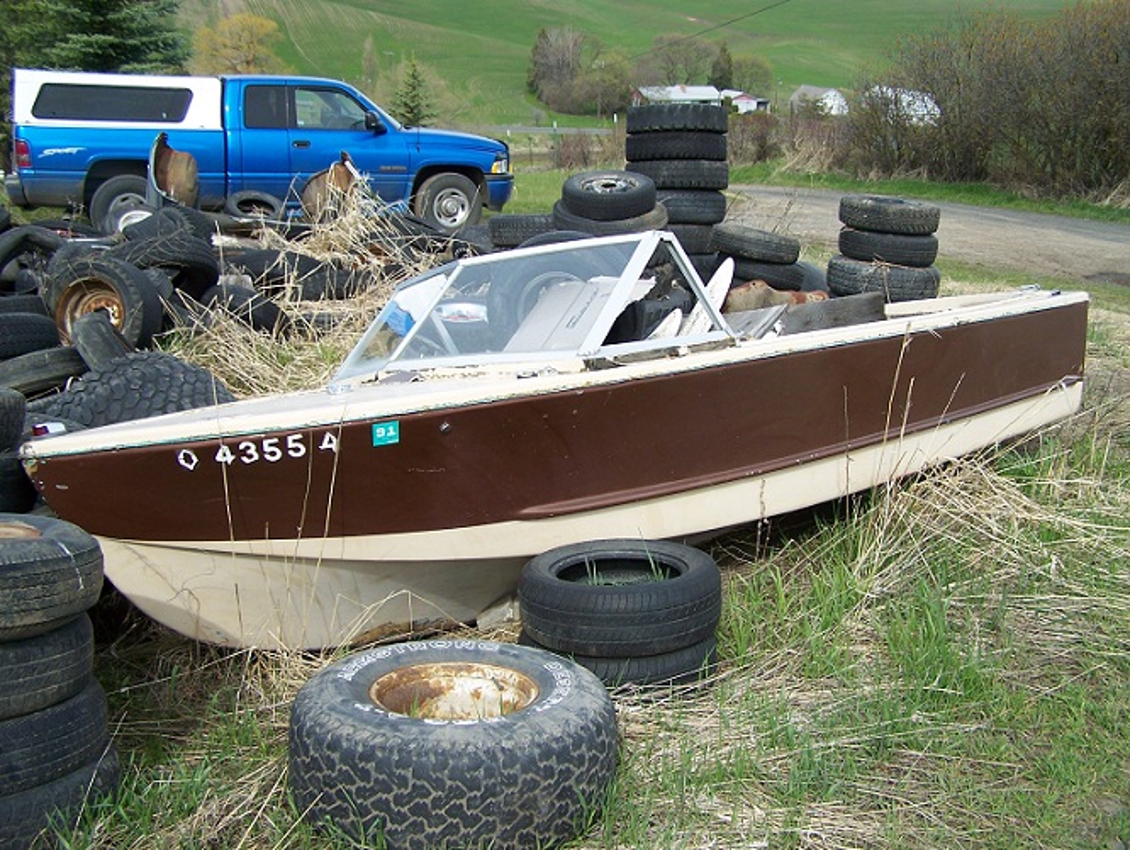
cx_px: 565
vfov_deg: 37.8
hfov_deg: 48.9
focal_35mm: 38
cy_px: 425
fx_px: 1242
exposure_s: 1/800
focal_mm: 6.3
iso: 80
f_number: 2.8
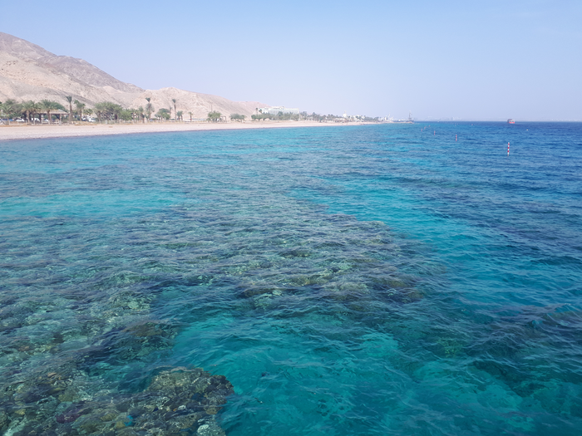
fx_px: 454
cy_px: 218
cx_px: 291
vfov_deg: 51.4
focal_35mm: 27
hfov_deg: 65.3
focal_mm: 3.6
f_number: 1.9
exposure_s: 1/1189
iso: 40
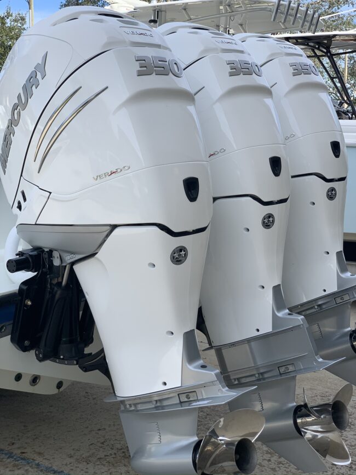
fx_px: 713
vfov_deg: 36.8
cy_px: 238
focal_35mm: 52
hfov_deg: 28.0
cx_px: 178
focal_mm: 6
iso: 16
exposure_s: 1/786
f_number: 2.4
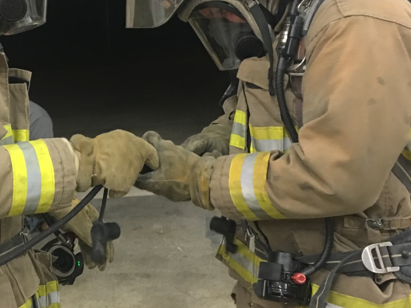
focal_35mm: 59
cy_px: 112
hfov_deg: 32.2
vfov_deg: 24.7
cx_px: 111
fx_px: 701
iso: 100
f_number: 2.2
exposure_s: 1/10
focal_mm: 4.15
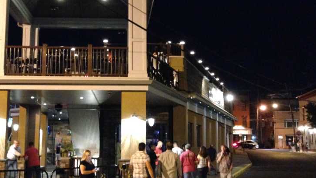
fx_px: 427
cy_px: 91
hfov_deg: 40.5
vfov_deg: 23.5
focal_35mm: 51
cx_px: 132
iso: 800
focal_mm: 4.12
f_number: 2.4
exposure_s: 1/15
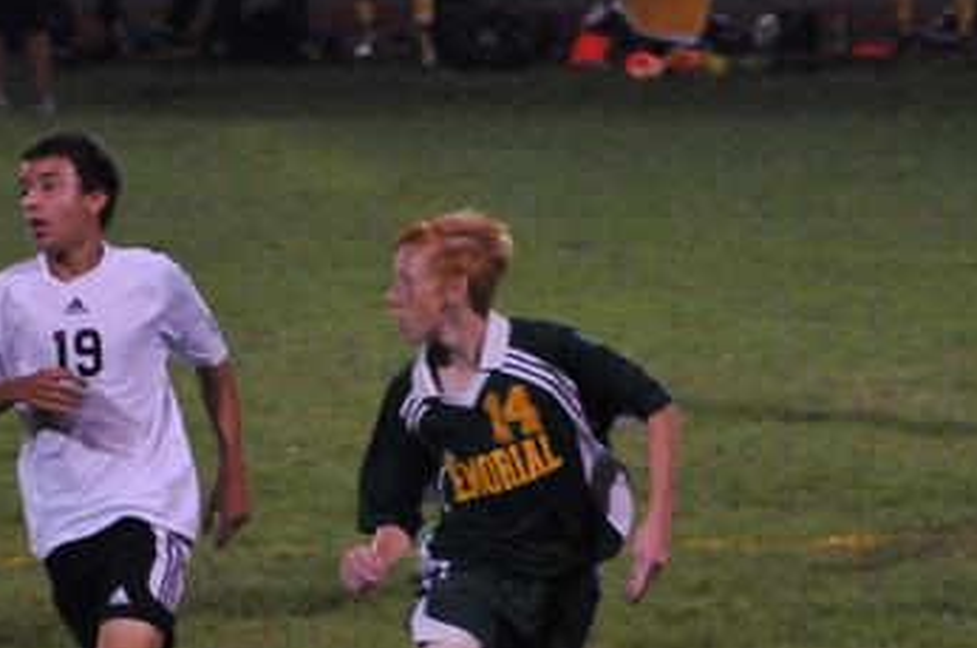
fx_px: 12332
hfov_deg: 4.5
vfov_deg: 3.0
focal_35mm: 455
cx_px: 153
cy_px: 512
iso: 2500
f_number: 5.6
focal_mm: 145
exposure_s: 1/250
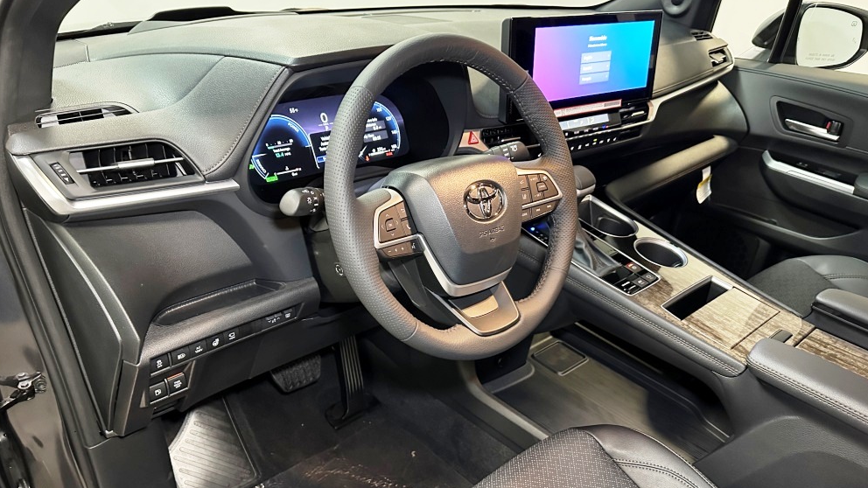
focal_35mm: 27
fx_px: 621
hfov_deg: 69.9
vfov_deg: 42.4
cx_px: 433
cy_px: 317
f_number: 1.78
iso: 1000
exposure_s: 1/30
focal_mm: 6.86
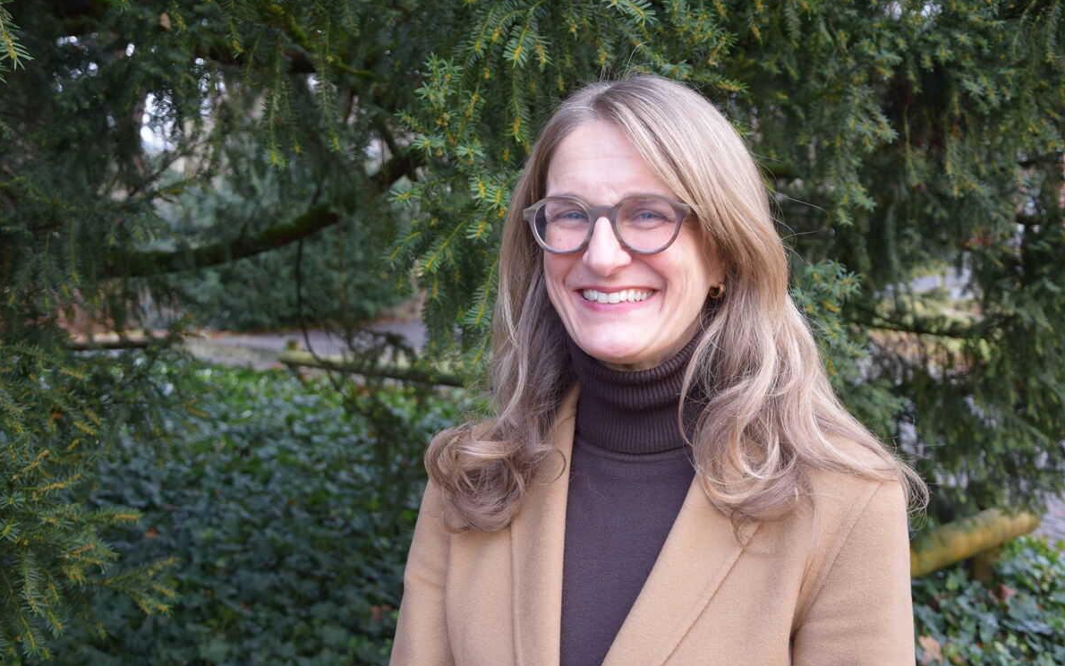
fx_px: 1161
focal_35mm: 40
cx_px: 531
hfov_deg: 49.3
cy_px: 332
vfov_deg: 32.0
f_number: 4
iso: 280
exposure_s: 1/125
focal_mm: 26
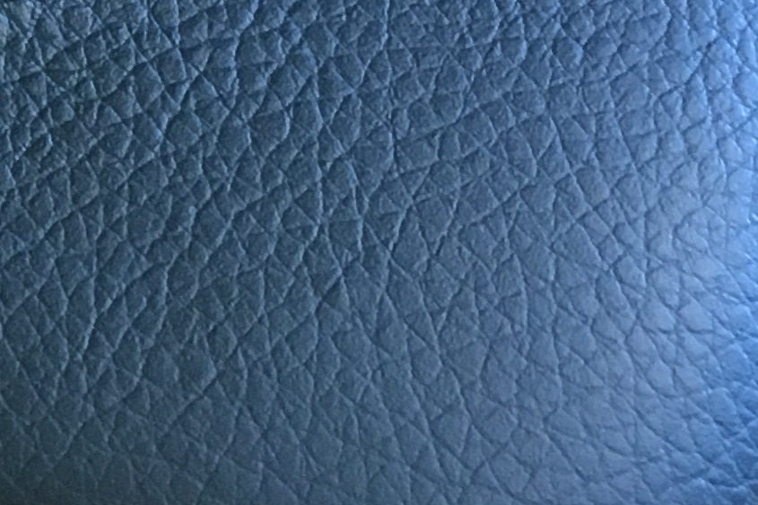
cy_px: -65
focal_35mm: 144
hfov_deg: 12.7
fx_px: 3031
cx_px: -675
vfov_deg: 9.4
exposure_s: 1/33
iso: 160
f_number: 2.2
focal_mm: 4.15
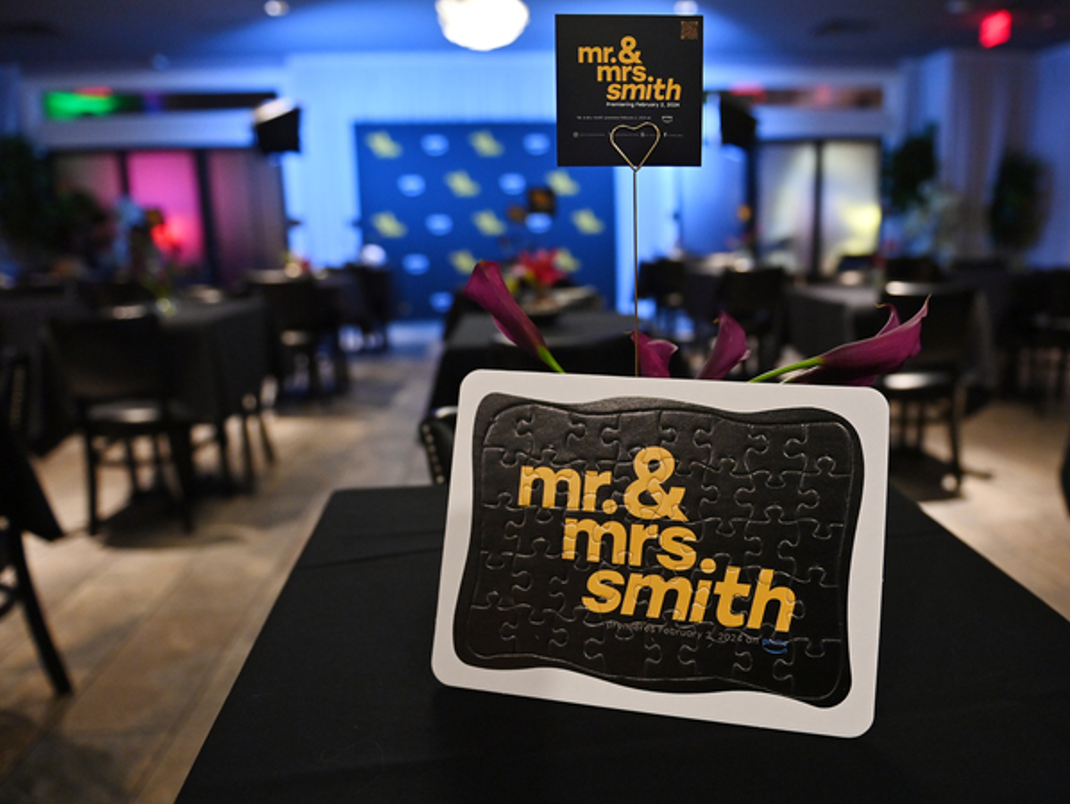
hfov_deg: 65.0
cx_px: 612
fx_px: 835
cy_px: 415
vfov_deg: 51.4
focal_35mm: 27
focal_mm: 24
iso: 2000
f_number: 2.8
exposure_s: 1/100
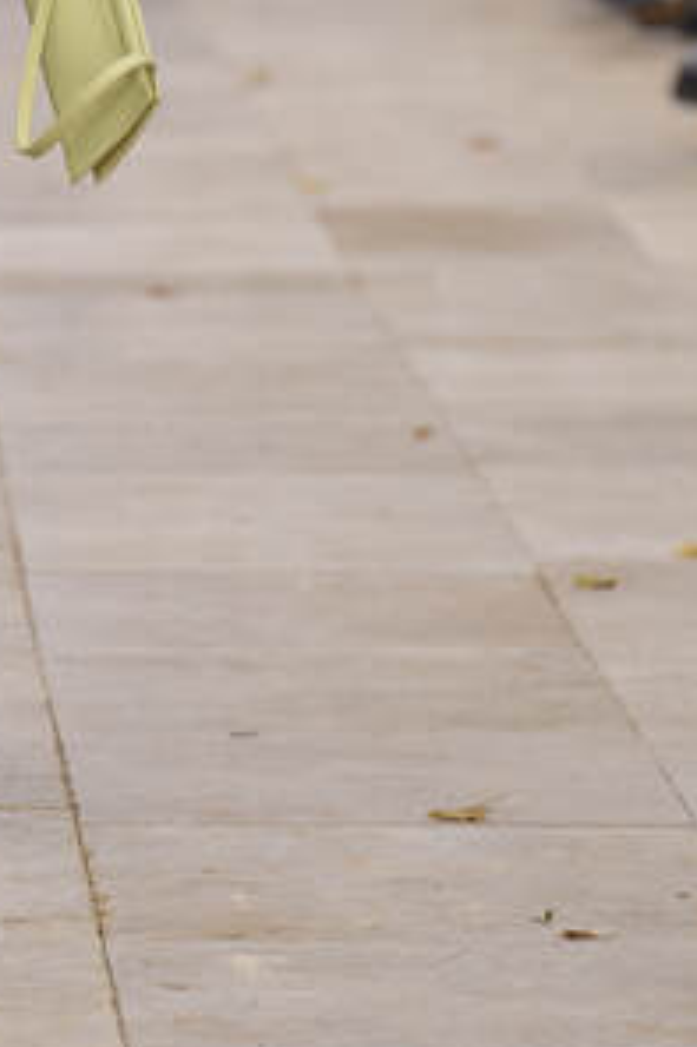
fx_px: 11804
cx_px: -251
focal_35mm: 406
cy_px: -202
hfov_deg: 3.4
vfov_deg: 5.1
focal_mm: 100
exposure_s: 1/800
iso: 200
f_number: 2.8
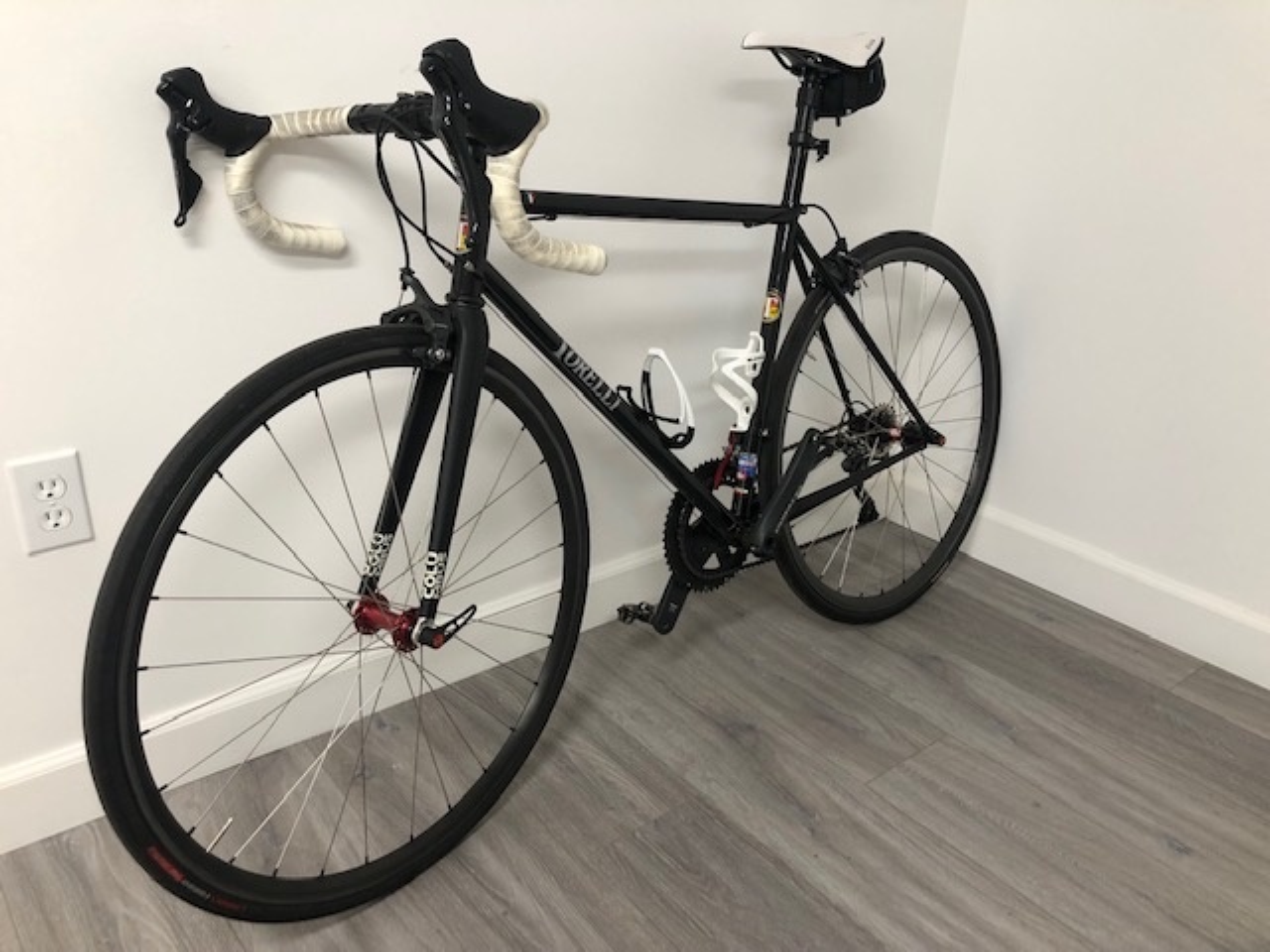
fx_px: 1027
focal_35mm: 28
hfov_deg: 63.4
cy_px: 476
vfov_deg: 49.7
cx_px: 635
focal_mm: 3.99
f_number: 1.8
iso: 40
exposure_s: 1/30
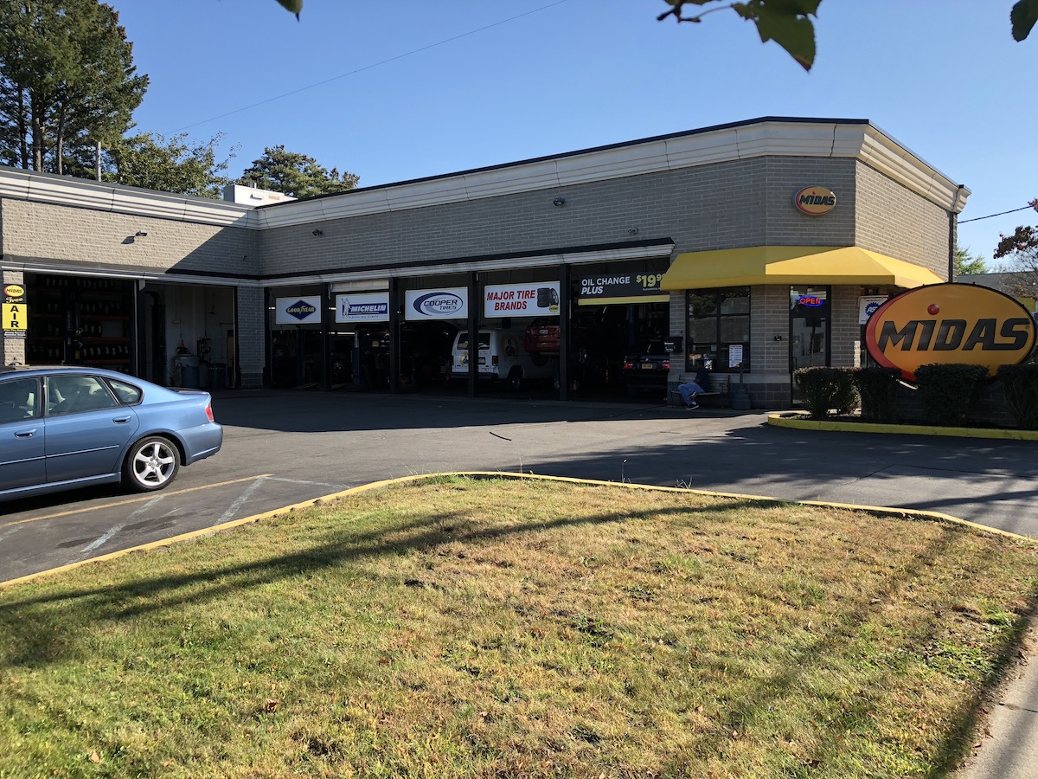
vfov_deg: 48.2
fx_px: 870
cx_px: 519
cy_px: 390
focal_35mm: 29
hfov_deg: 61.7
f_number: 1.8
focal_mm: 3.99
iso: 20
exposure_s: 1/867
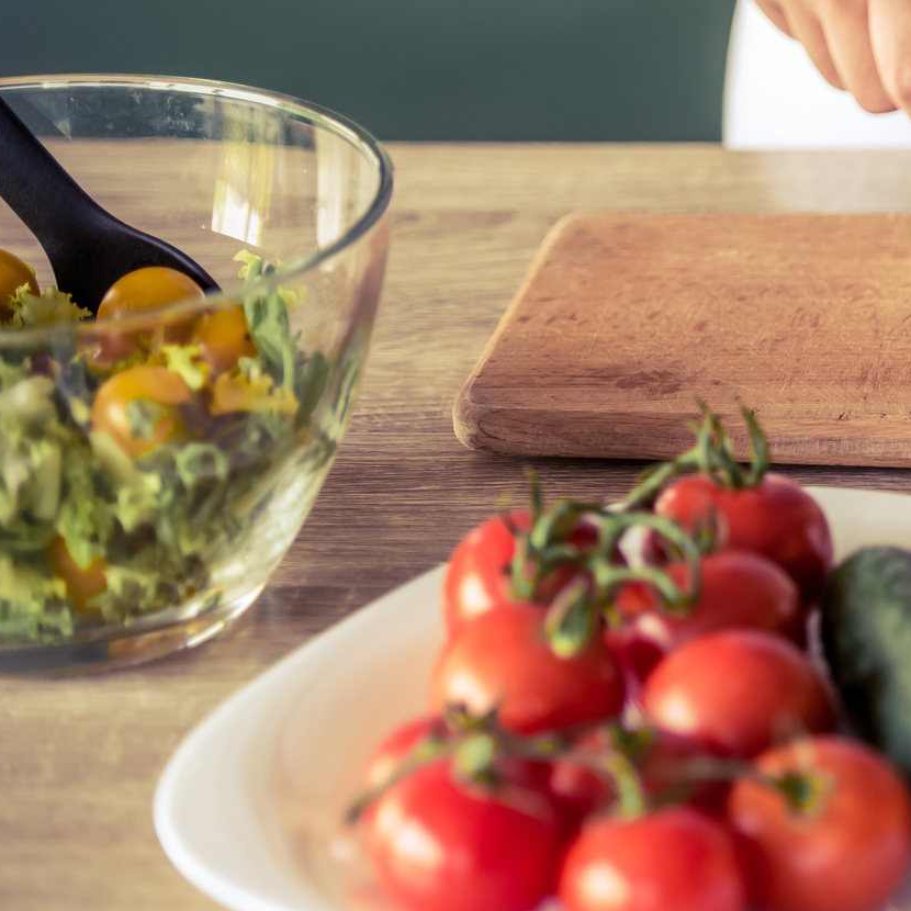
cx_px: 1148
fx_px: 7235
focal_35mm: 243
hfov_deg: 7.1
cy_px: 354
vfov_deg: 7.2
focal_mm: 112
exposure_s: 1/125
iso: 500
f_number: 2.8
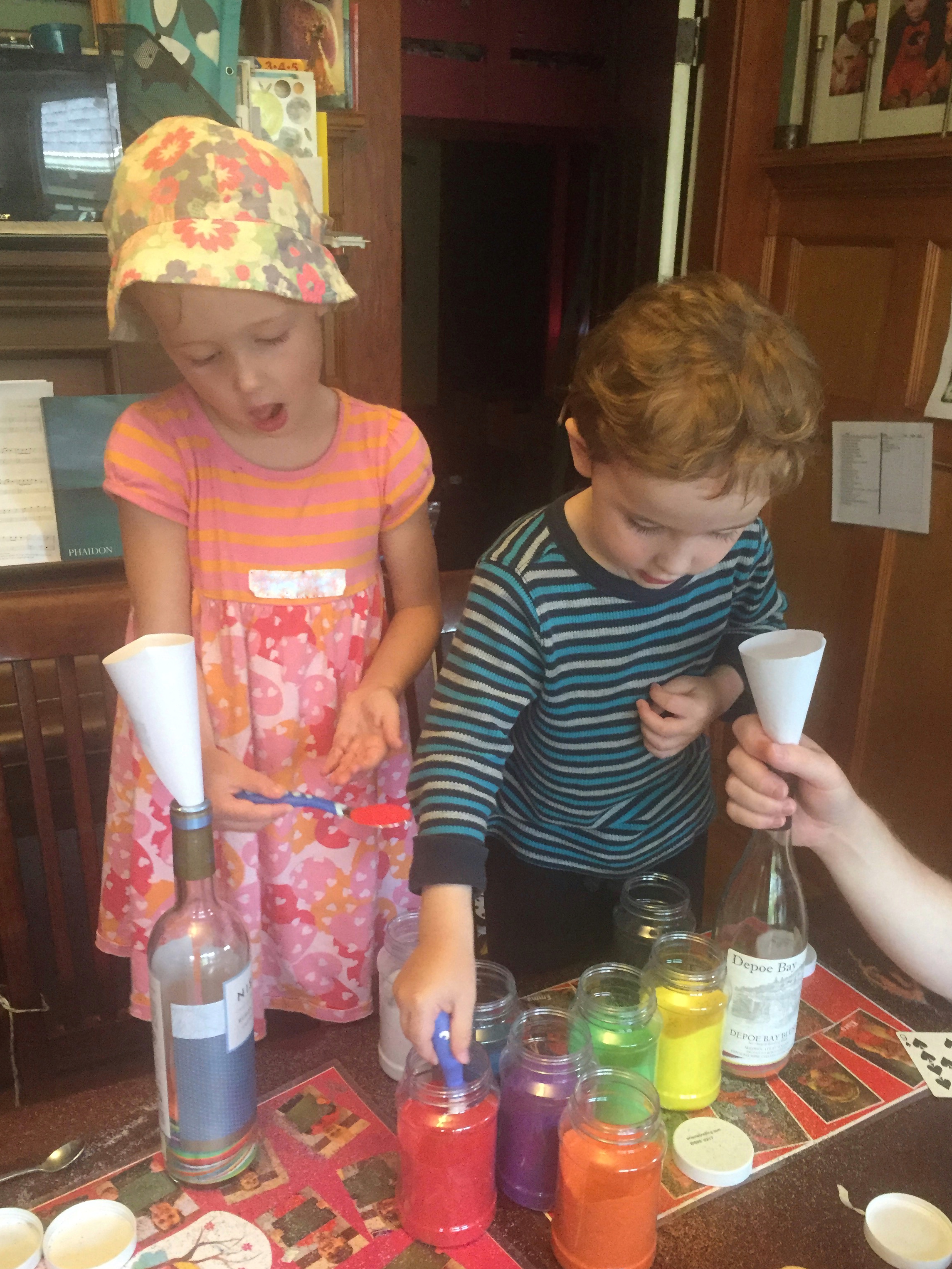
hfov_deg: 45.4
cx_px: 471
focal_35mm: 31
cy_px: 672
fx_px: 1137
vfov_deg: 58.3
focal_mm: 4.15
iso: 250
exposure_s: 1/30
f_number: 2.2
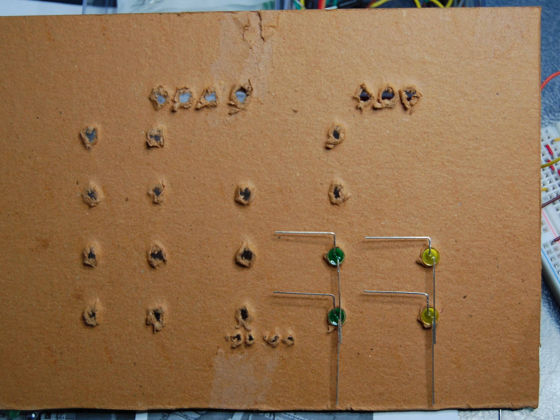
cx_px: 261
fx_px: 1068
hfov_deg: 29.4
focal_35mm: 66
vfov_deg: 22.3
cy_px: 207
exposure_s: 1/100
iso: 400
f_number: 5
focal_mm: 40
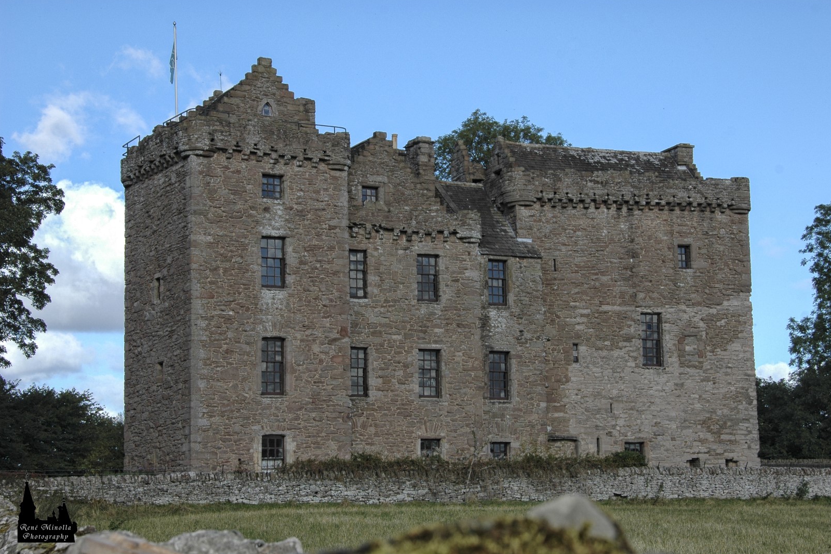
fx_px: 1615
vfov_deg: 19.4
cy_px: 276
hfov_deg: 28.8
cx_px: 420
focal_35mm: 70
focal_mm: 46
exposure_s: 1/320
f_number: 9
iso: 200
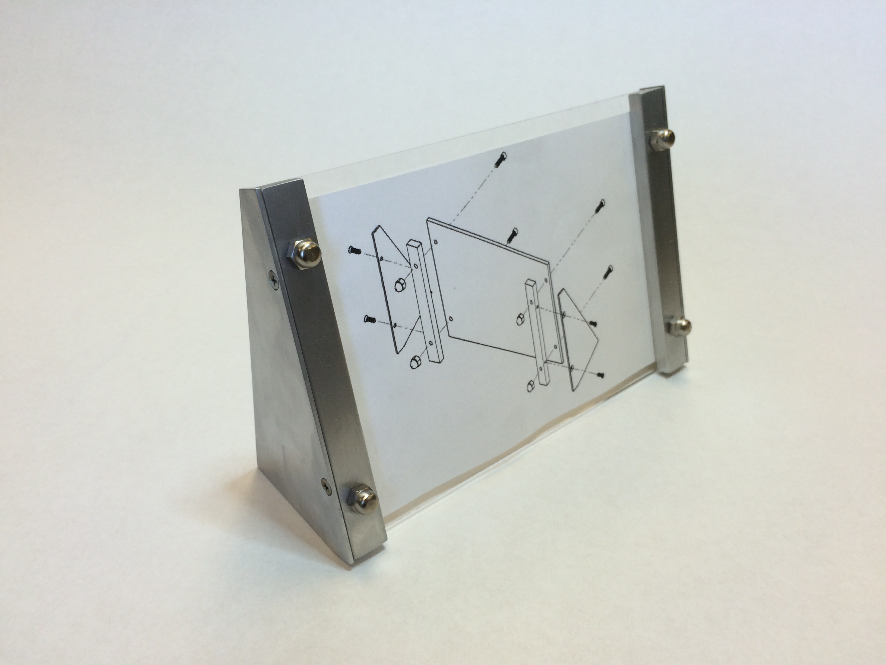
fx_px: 742
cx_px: 443
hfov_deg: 61.7
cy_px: 332
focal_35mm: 29
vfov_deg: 48.2
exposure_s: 1/60
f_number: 2.2
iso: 40
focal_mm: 4.15
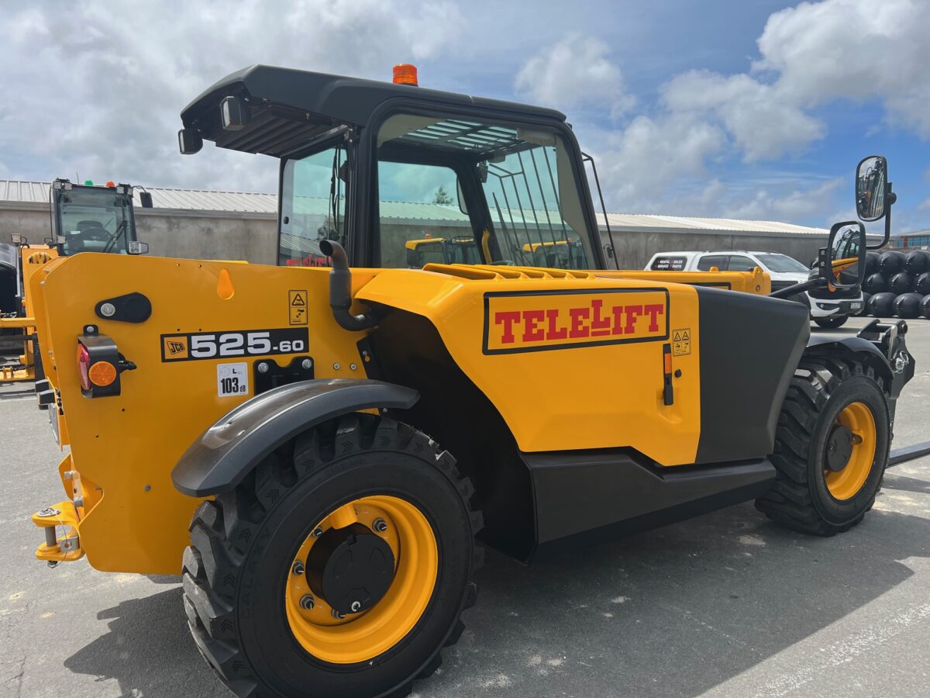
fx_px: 699
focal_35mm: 26
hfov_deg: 67.3
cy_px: 349
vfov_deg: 53.1
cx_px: 465
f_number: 1.5
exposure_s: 1/4274
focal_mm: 5.7
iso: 50
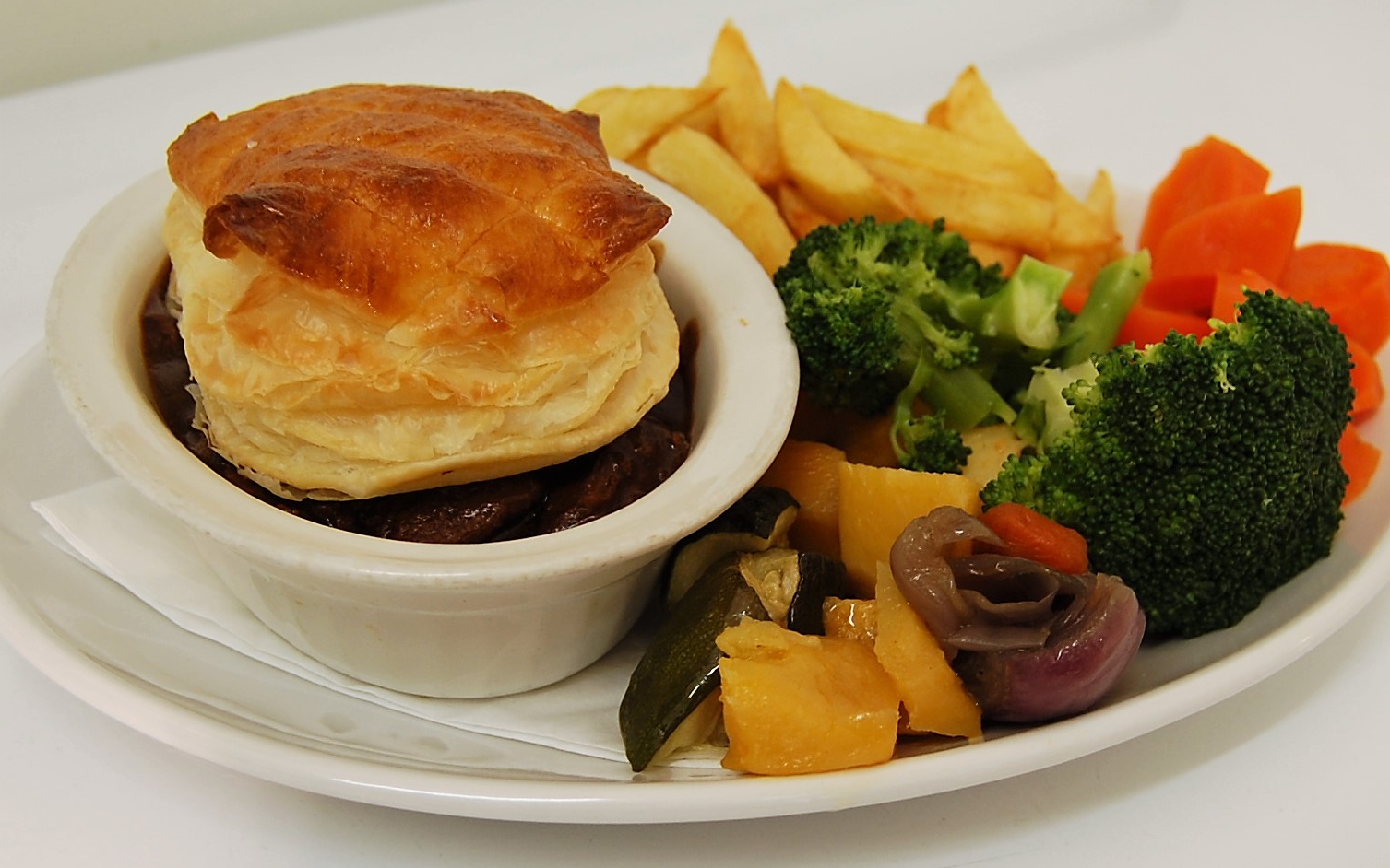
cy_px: 417
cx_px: 704
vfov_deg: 44.5
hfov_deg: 66.5
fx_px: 1061
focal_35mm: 28
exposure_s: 1/25
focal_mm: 18
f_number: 3.5
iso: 200
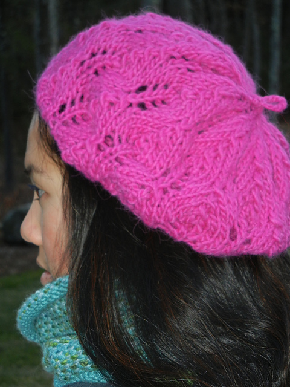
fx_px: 1139
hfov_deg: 14.5
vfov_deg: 19.3
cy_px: 194
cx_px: 145
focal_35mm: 102
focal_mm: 18.3
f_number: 4.5
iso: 200
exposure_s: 1/30
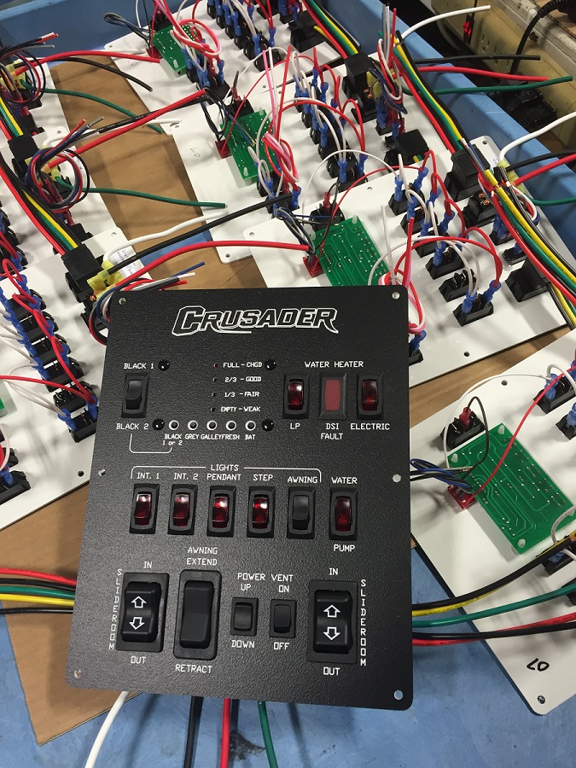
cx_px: 288
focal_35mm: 29
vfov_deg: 61.7
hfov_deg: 48.2
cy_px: 384
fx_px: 643
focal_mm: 4.15
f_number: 2.2
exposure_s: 1/30
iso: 64
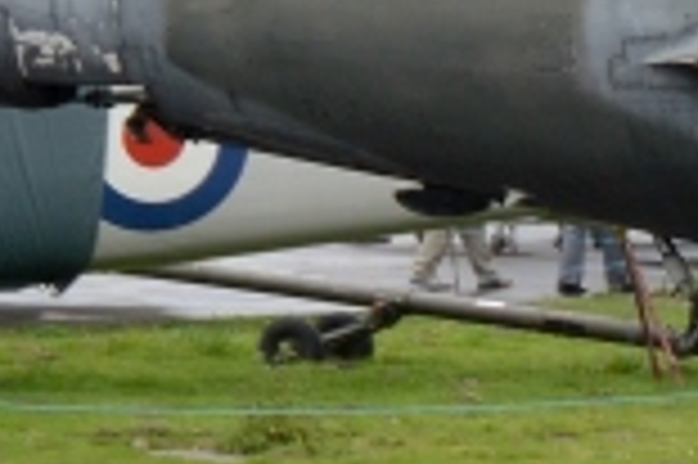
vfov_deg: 3.1
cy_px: -104
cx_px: 2049
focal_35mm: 441
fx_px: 8541
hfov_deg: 4.5
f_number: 5.6
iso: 100
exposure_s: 1/125
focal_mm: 38
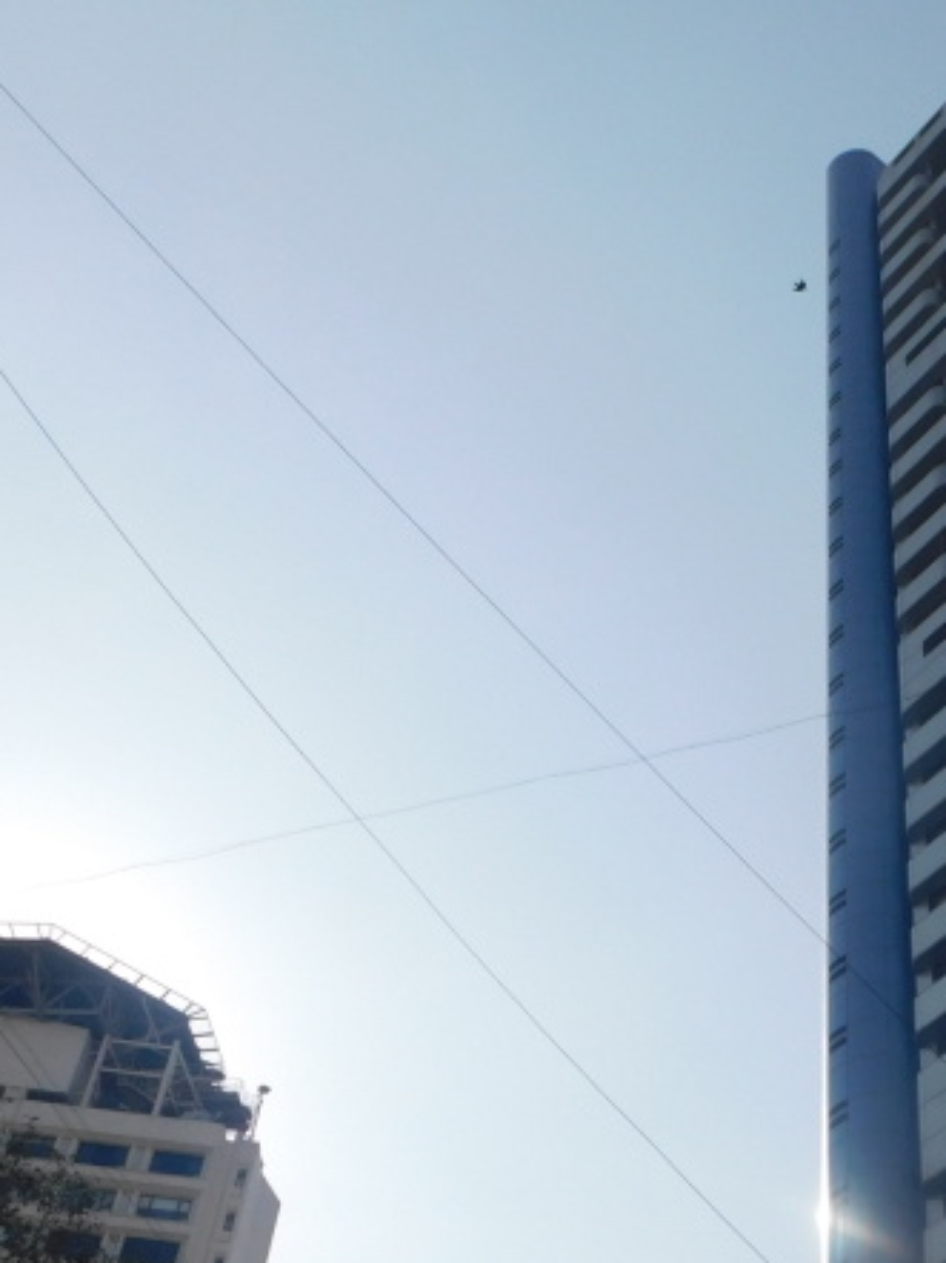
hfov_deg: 28.6
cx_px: 717
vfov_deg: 37.1
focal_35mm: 50
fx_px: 1824
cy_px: 977
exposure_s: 1/800
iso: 125
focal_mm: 4
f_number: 6
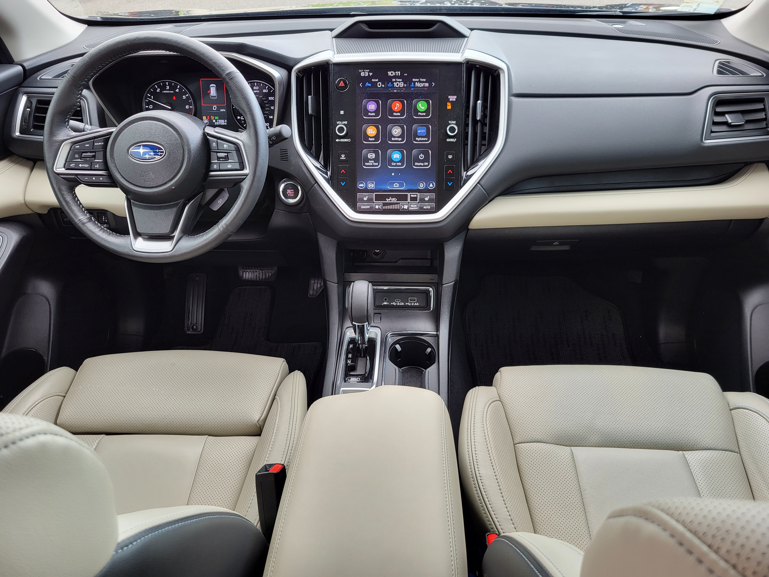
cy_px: 288
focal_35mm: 26
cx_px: 384
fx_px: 578
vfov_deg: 53.1
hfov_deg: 67.3
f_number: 1.8
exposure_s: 1/120
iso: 64
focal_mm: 5.4
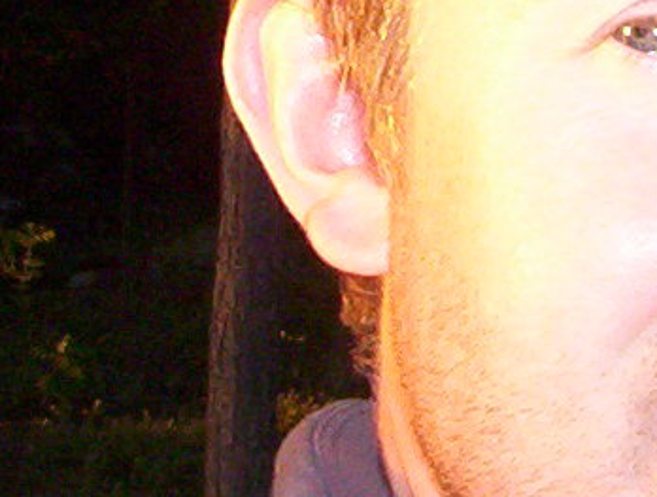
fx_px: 3388
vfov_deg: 8.3
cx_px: 831
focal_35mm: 178
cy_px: -17
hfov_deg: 10.8
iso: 140
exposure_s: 1/60
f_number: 4.5
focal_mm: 4.99
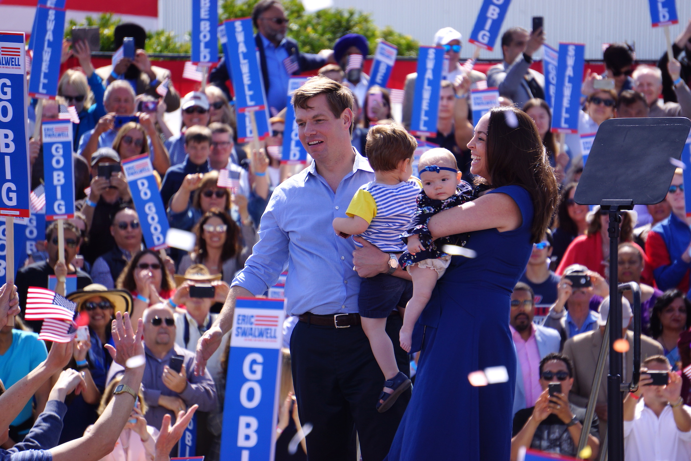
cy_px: 230
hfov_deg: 7.1
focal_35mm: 289
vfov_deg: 4.8
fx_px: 5547
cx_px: 346
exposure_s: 1/320
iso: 100
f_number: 6.3
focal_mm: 193
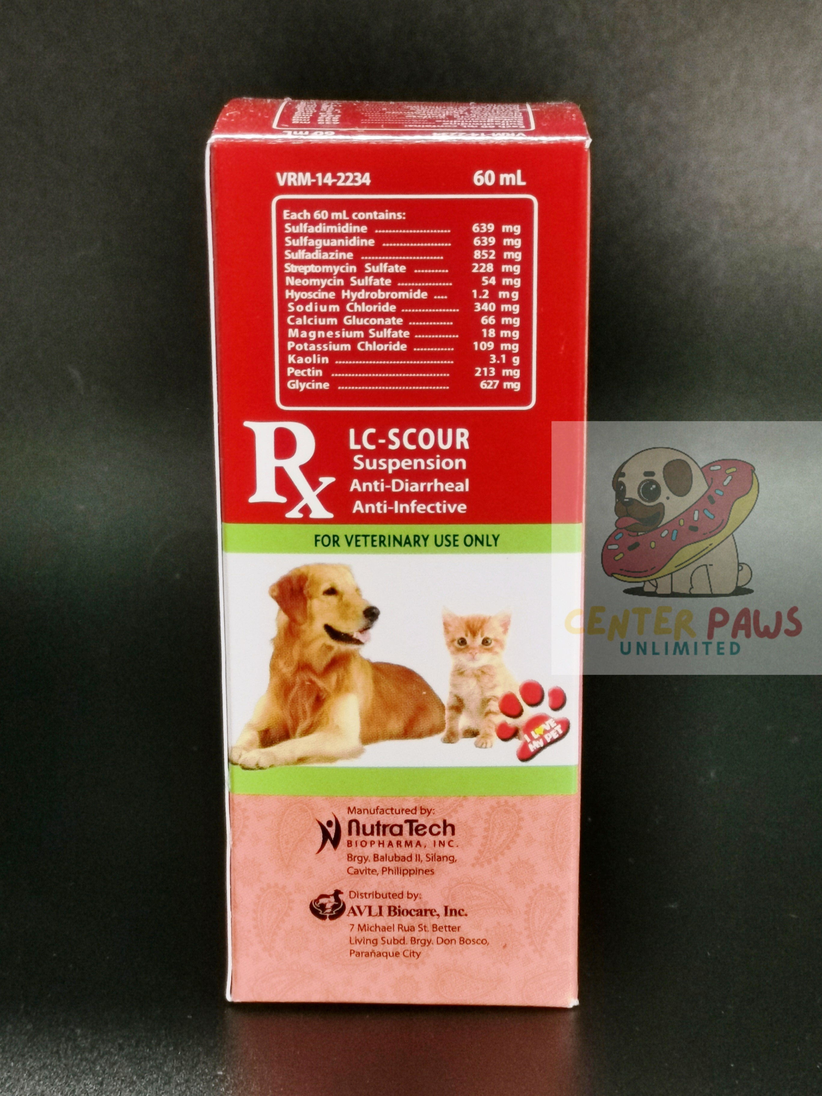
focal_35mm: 73
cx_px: 411
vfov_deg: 26.7
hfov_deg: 20.2
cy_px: 548
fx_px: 2311
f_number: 1.8
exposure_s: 1/120
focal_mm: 5.58
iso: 250
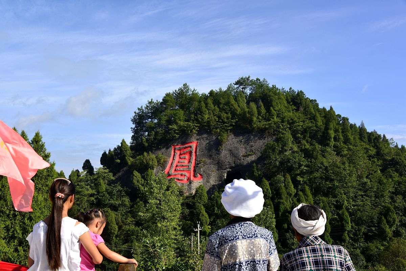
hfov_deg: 55.8
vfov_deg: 38.9
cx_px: 203
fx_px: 383
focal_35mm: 34
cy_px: 136
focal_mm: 34
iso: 110
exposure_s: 1/125
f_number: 11
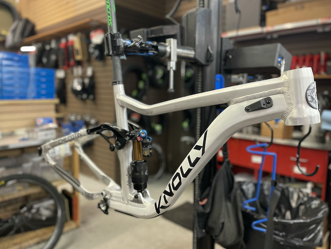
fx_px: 258
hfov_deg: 65.3
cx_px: 167
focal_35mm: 27
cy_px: 123
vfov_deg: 51.4
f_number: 1.6
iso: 320
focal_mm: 5.1
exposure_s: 1/60
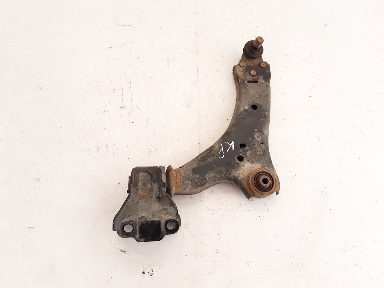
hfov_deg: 65.3
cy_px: 144
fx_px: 300
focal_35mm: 27
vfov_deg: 51.4
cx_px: 192
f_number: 1.9
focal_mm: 2.91
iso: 50
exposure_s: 1/50
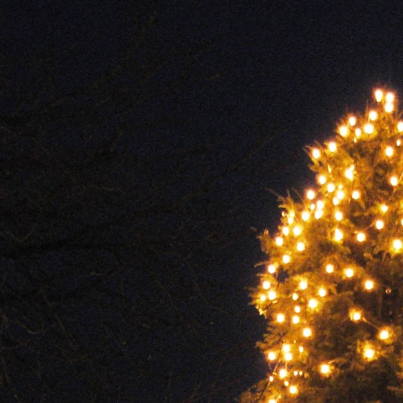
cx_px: 339
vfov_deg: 14.1
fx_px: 1567
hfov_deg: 14.5
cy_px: 525
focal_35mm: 119
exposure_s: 1/4
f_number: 2.9
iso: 400
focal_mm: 6.3
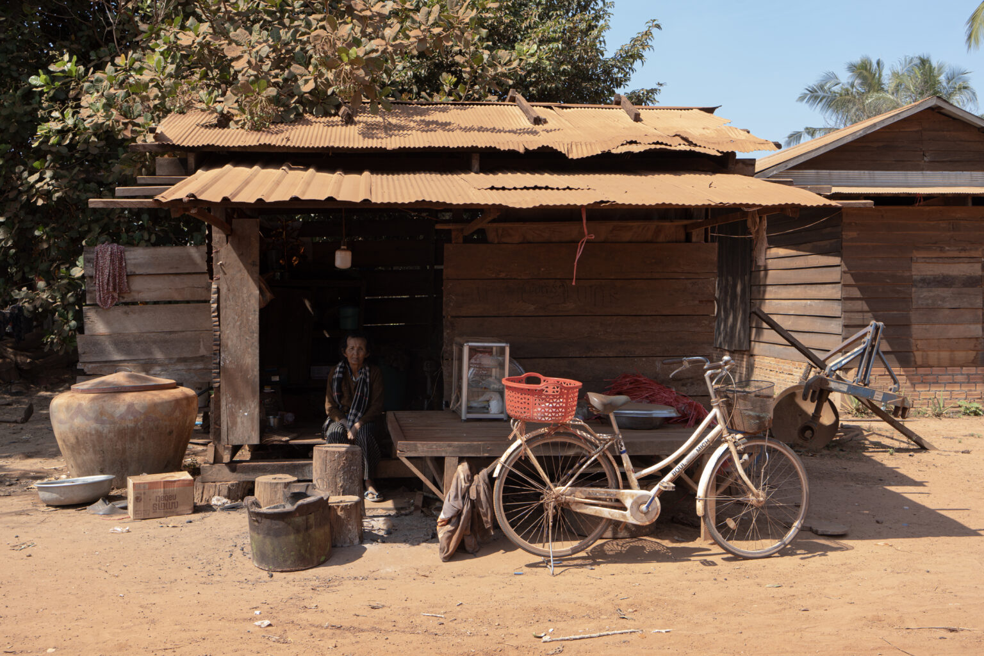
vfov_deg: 35.9
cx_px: 492
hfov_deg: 51.9
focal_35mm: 37
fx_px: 1011
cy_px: 328
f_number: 7.1
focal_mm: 37
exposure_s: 1/100
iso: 64
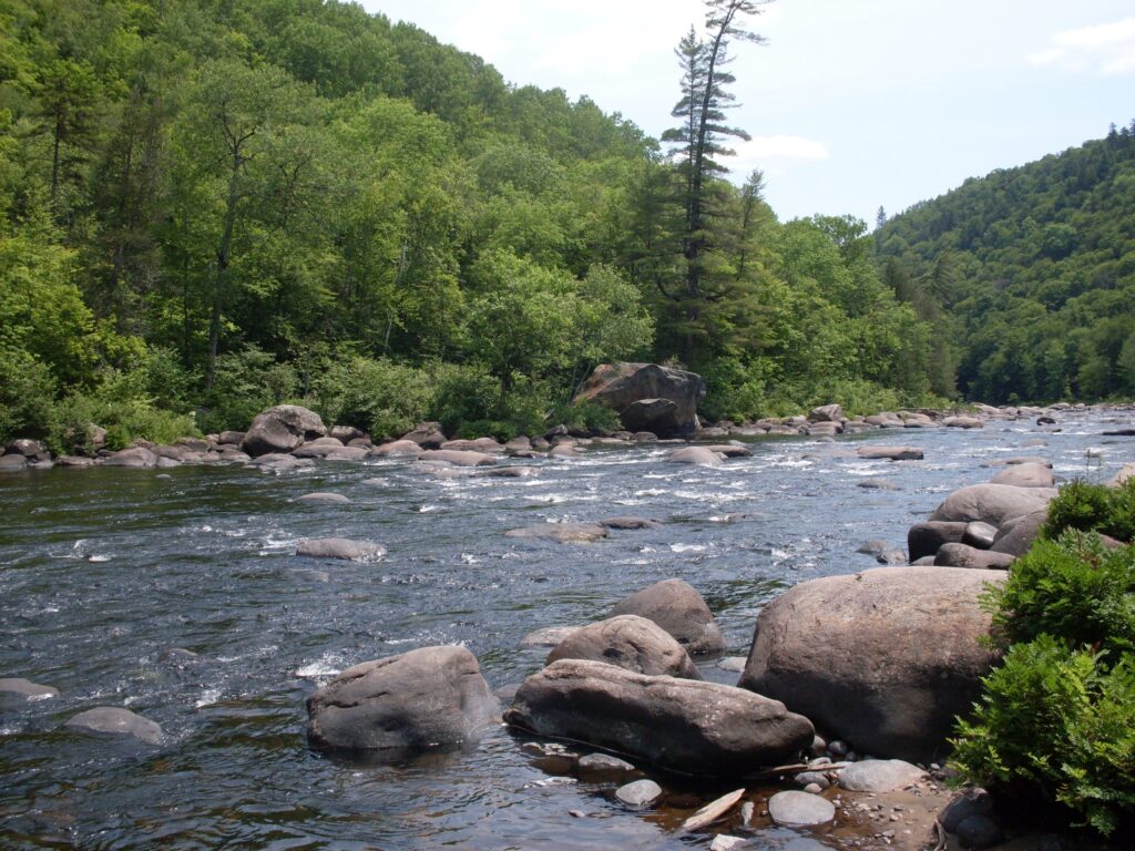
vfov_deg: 37.7
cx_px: 568
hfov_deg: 49.0
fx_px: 1246
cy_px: 426
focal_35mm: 38
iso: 80
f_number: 8.4
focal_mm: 6.3
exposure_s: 1/125
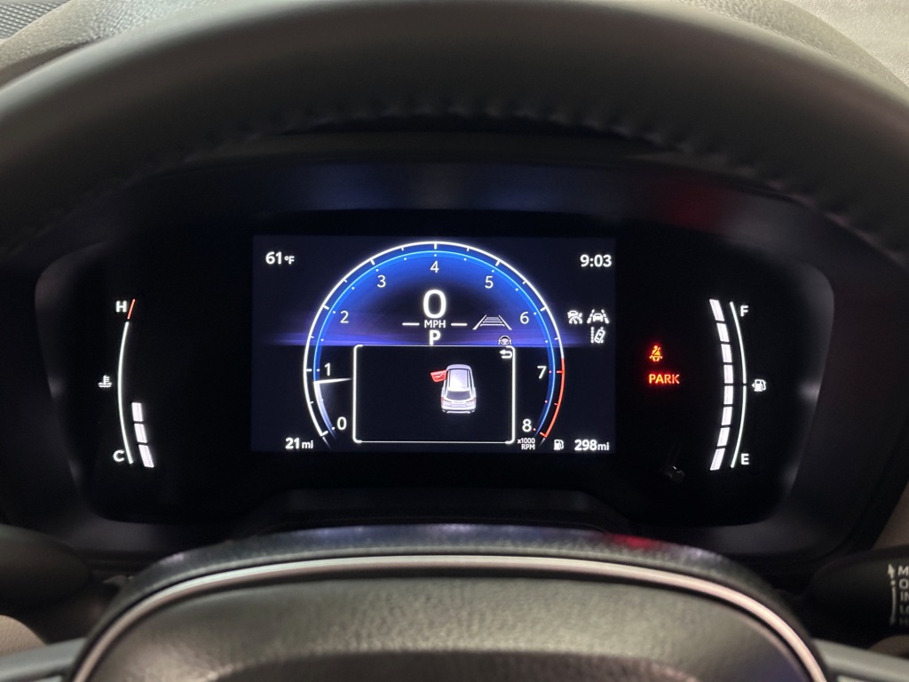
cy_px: 341
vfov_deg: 30.3
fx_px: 1260
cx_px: 454
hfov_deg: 39.7
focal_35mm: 48
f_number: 1.78
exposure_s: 1/30
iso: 640
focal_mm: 6.86
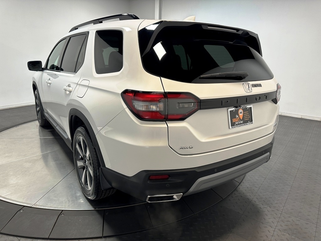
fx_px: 223
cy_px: 120
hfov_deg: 71.6
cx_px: 160
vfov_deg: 56.8
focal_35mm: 24
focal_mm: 6.86
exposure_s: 1/60
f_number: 1.78
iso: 250
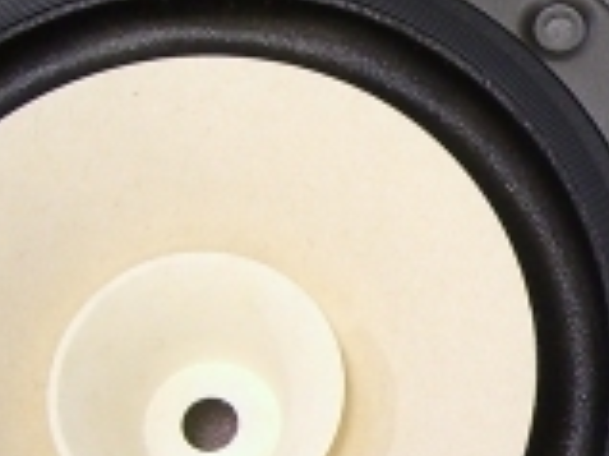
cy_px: 314
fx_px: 3252
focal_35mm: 185
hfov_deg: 10.5
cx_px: 758
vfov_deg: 8.0
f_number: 3.1
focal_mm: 9.5
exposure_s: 1/13
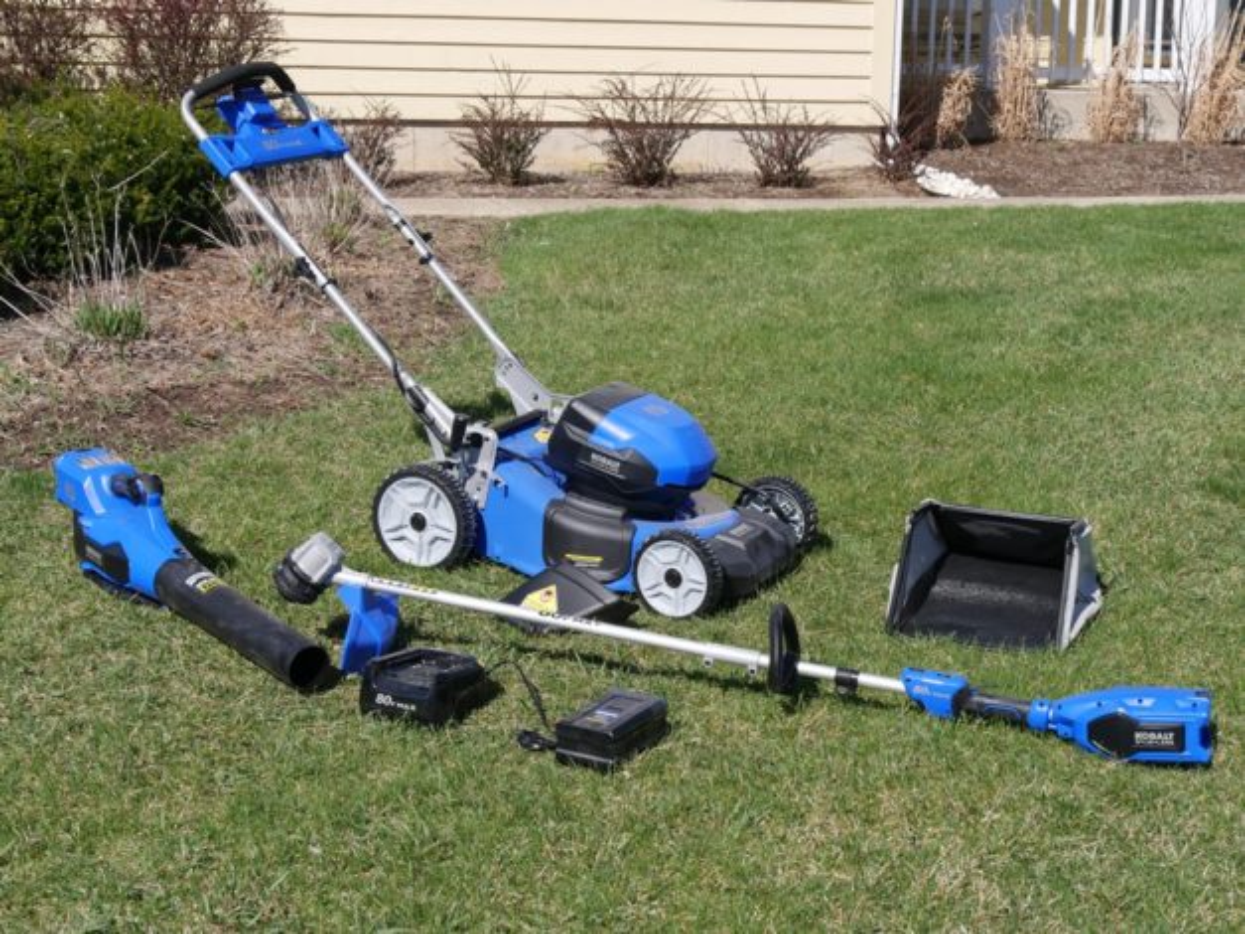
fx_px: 2158
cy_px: 467
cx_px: 622
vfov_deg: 24.4
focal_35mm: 60
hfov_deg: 32.2
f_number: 8
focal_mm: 30
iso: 200
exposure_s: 1/400
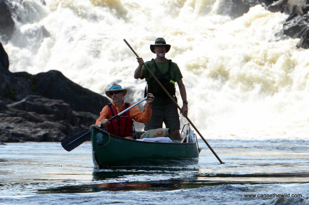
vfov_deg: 4.6
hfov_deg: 6.9
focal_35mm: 300
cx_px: 154
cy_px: 102
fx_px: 2569
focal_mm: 200
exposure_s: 1/1600
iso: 800
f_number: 7.1
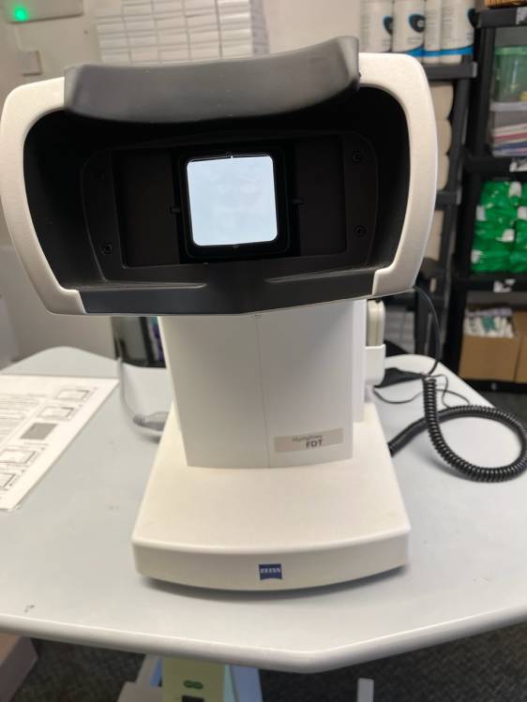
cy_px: 351
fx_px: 528
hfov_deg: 53.1
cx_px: 264
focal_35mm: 26
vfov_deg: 67.3
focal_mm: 5.1
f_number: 1.6
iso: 125
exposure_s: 1/100
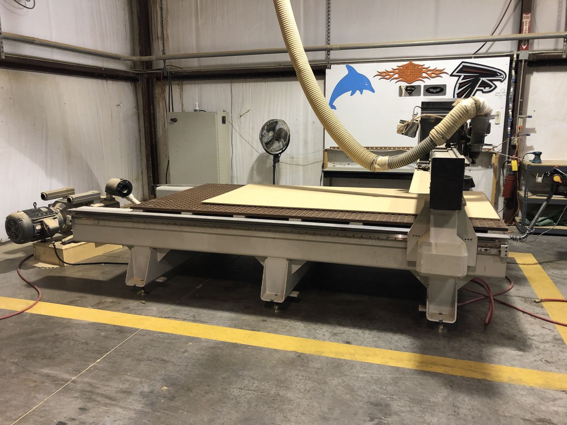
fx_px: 459
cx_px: 284
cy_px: 212
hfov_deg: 63.4
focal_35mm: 28
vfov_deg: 49.7
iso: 50
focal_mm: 3.99
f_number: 1.8
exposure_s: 1/15
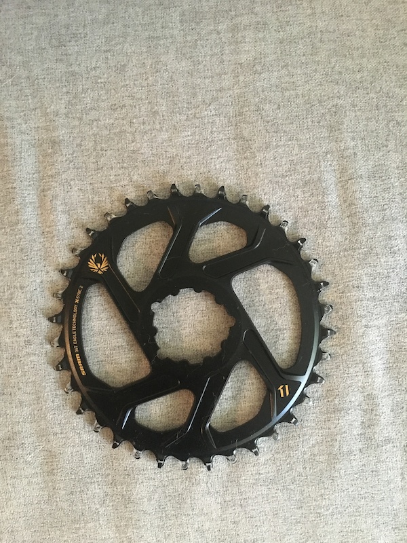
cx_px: 204
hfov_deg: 48.2
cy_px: 272
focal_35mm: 29
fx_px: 455
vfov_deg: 61.7
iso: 320
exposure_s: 1/15
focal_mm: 4.15
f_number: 2.2
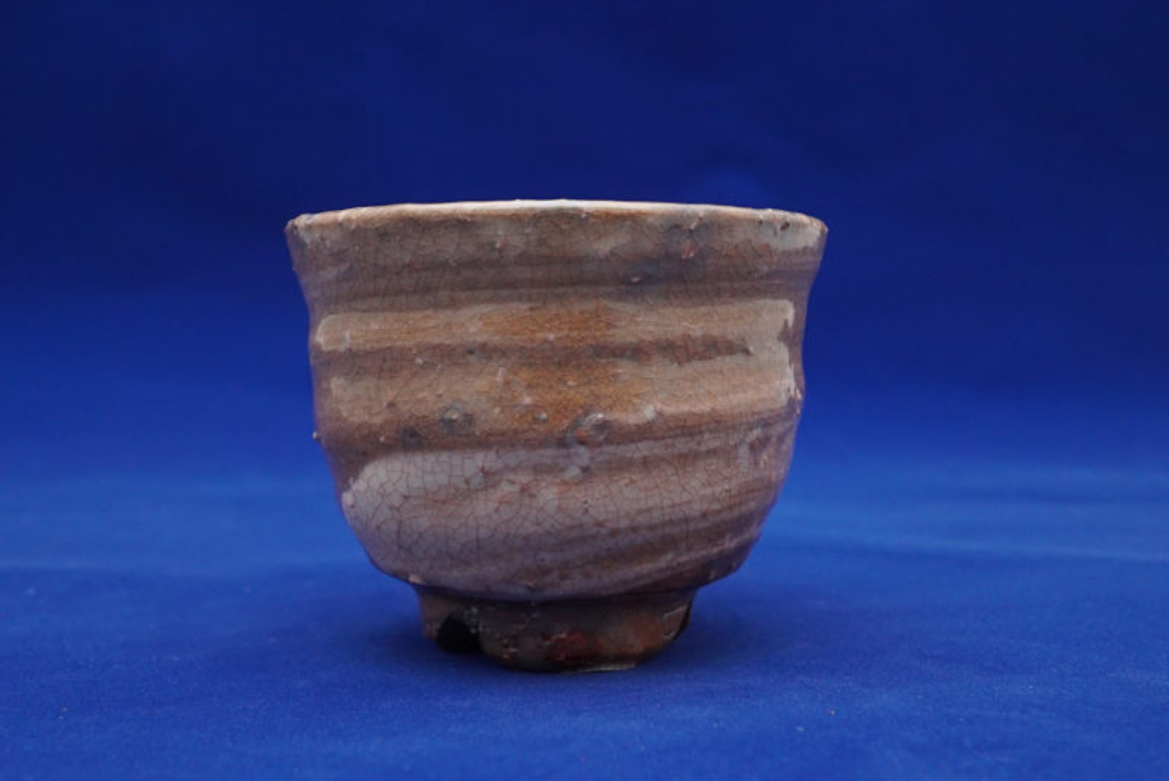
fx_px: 1462
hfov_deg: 43.6
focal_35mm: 45
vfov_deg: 29.9
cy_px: 390
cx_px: 584
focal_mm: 30
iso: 1250
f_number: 10
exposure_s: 1/100
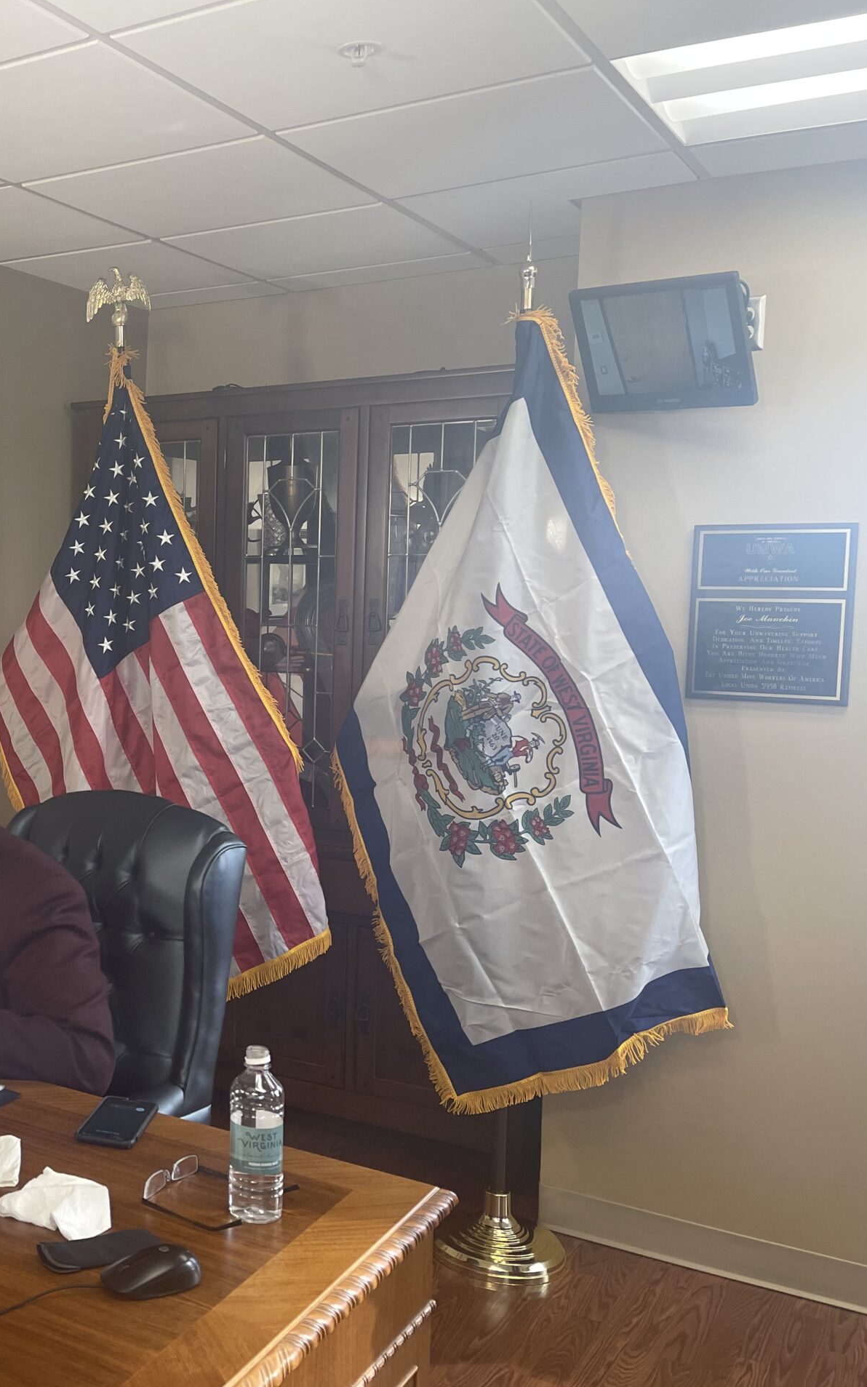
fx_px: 1399
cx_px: -38
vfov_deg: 52.7
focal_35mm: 37
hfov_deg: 31.3
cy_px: 695
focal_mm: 5.1
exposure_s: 1/120
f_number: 1.6
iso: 125
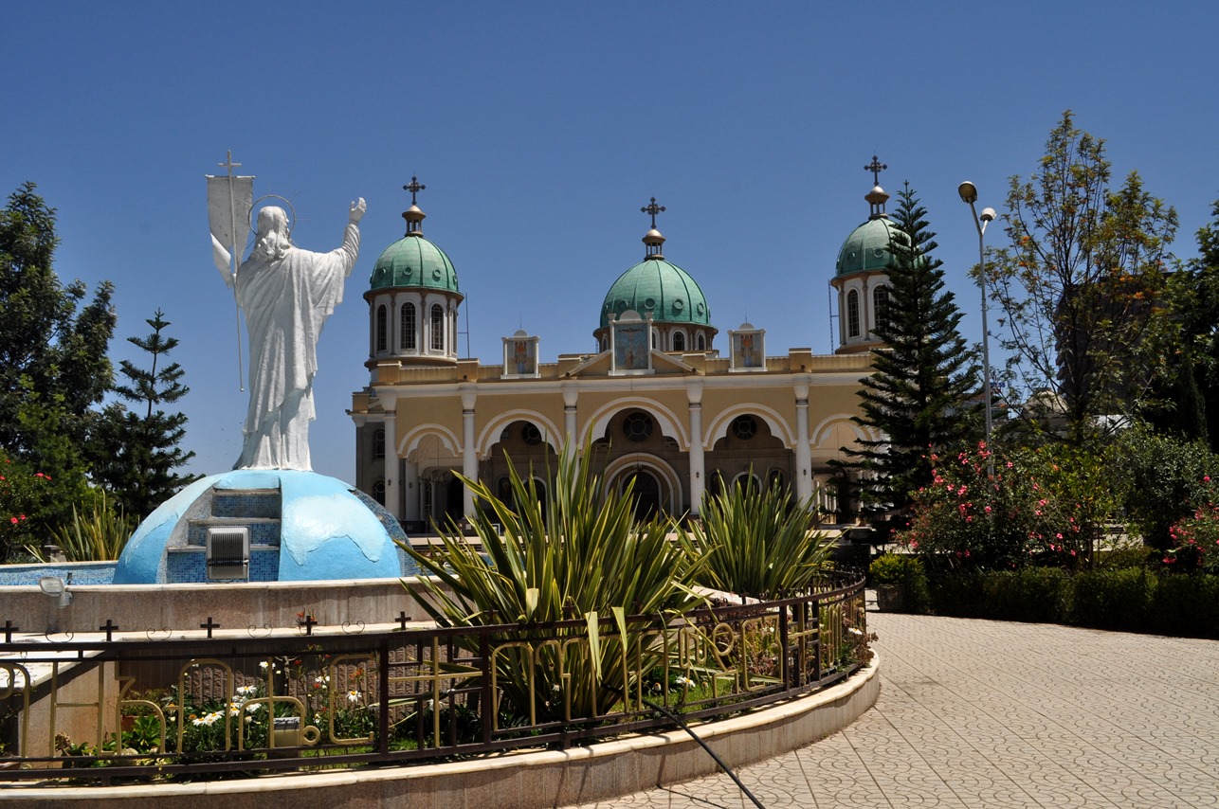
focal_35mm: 33
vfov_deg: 39.9
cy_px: 404
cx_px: 610
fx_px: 1116
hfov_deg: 57.3
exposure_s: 1/400
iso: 200
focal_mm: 22
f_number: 10
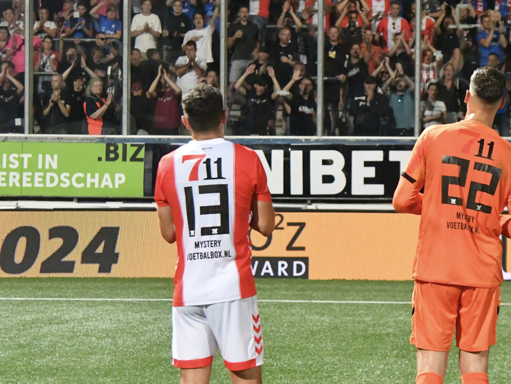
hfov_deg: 16.1
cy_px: 139
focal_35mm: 122
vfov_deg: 12.1
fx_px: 1801
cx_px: 391
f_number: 4
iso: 11400
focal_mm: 55
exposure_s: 1/500
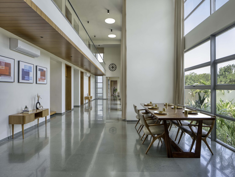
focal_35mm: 19
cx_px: 118
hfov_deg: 84.7
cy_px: 88
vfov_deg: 68.7
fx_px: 129
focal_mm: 24
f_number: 13
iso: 50
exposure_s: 1/3
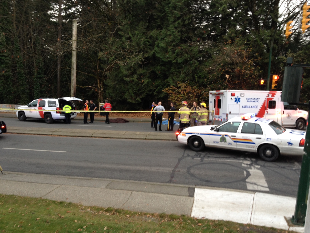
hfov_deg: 52.6
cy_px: 116
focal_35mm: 35
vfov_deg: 40.7
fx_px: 313
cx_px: 155
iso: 50
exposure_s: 1/20
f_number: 2.4
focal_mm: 4.28
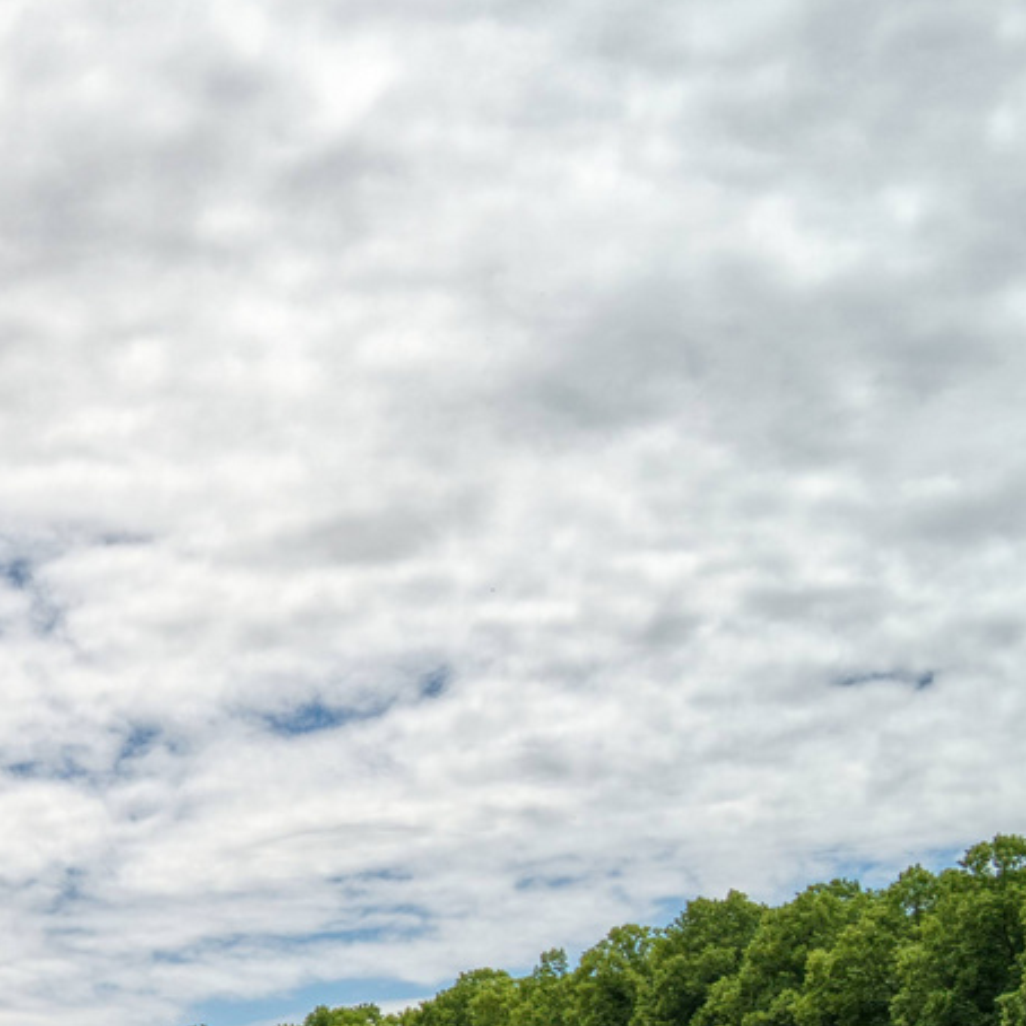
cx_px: -706
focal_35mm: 106
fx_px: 3555
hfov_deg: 14.7
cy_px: 1040
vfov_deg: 16.1
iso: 100
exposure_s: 1/400
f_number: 8
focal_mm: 35
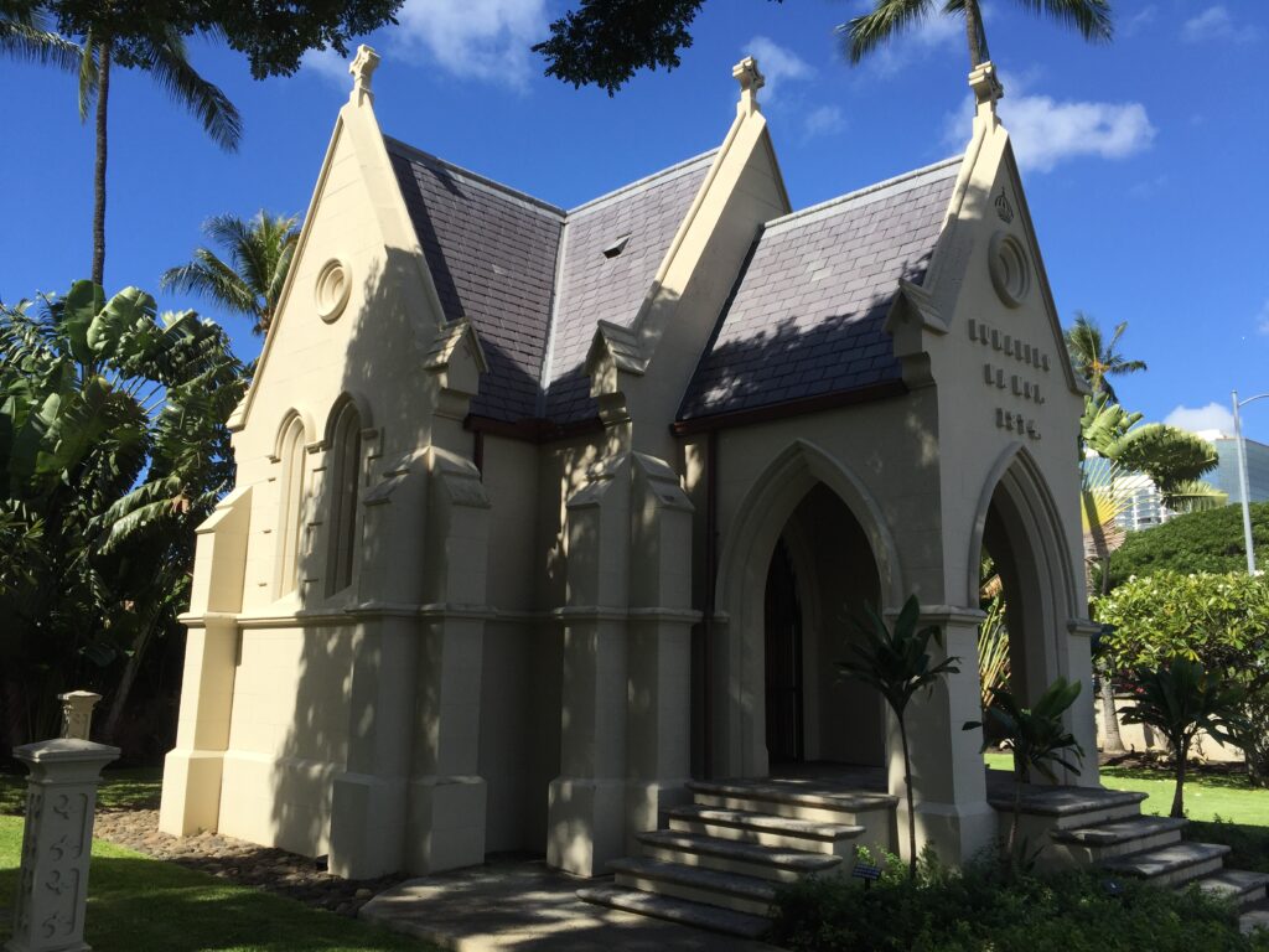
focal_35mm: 29
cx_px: 634
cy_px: 476
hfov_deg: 61.7
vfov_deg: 48.2
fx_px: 1063
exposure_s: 1/1647
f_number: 2.2
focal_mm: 4.15
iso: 32
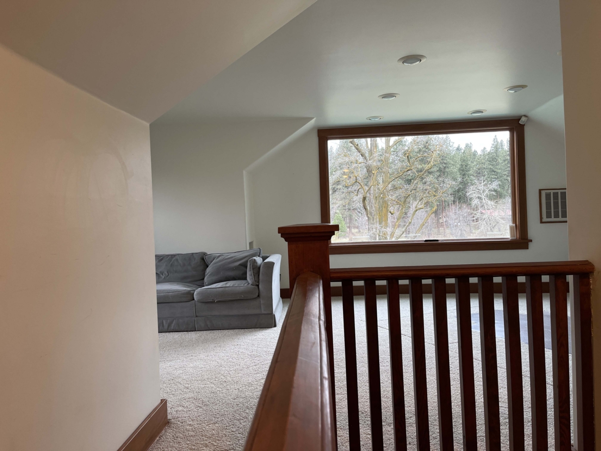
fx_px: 451
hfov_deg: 67.3
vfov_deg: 53.1
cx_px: 300
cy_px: 226
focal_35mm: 26
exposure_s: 1/60
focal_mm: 5.1
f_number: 1.6
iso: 125
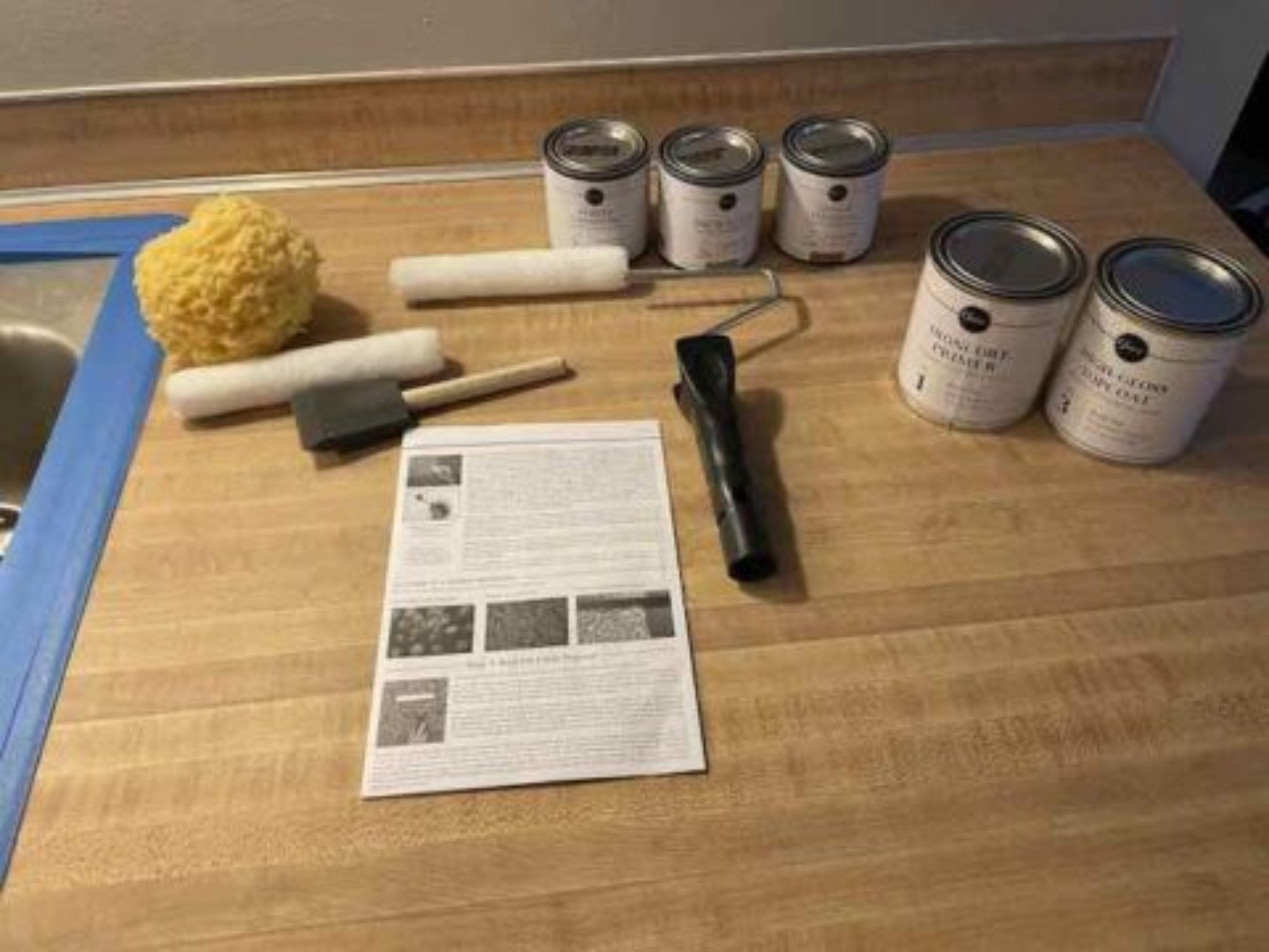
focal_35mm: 26
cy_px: 476
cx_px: 634
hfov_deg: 67.3
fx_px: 953
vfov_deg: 53.1
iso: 100
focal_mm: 4.2
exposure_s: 1/60
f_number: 1.6
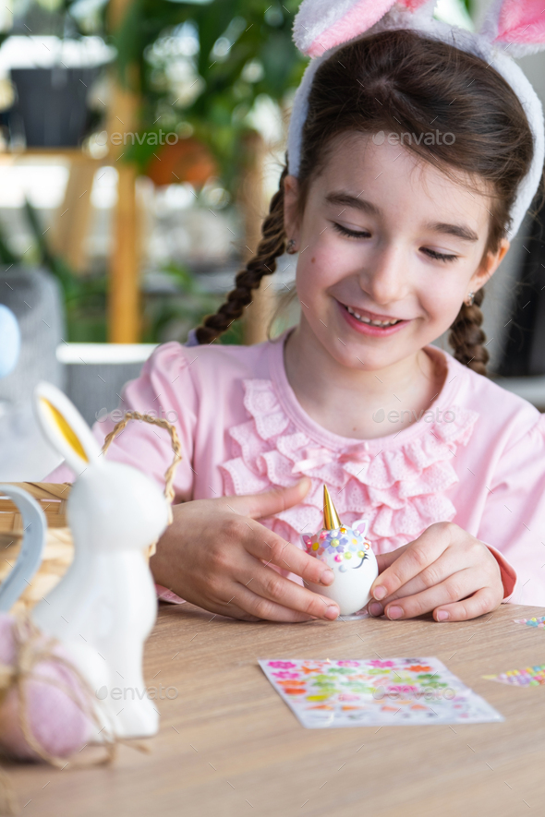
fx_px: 2293
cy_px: 408
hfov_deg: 13.6
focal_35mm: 101
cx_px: 272
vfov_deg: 20.2
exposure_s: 1/125
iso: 200
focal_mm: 67.5
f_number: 4
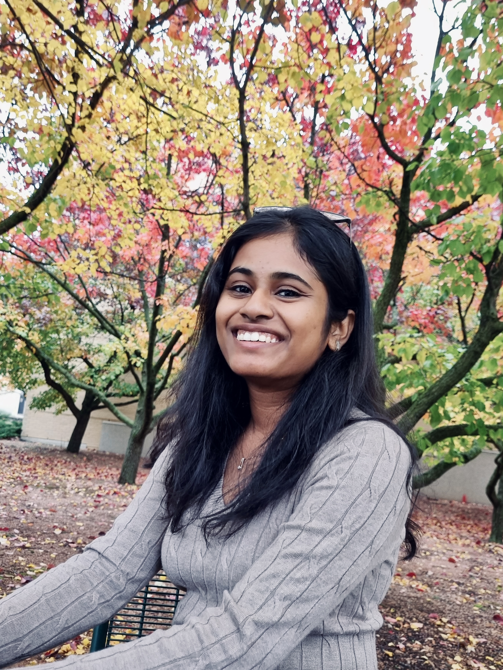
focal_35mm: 26
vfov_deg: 67.3
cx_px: 252
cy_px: 335
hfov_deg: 53.1
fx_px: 504
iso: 200
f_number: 1.8
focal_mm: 5.4
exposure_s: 1/100
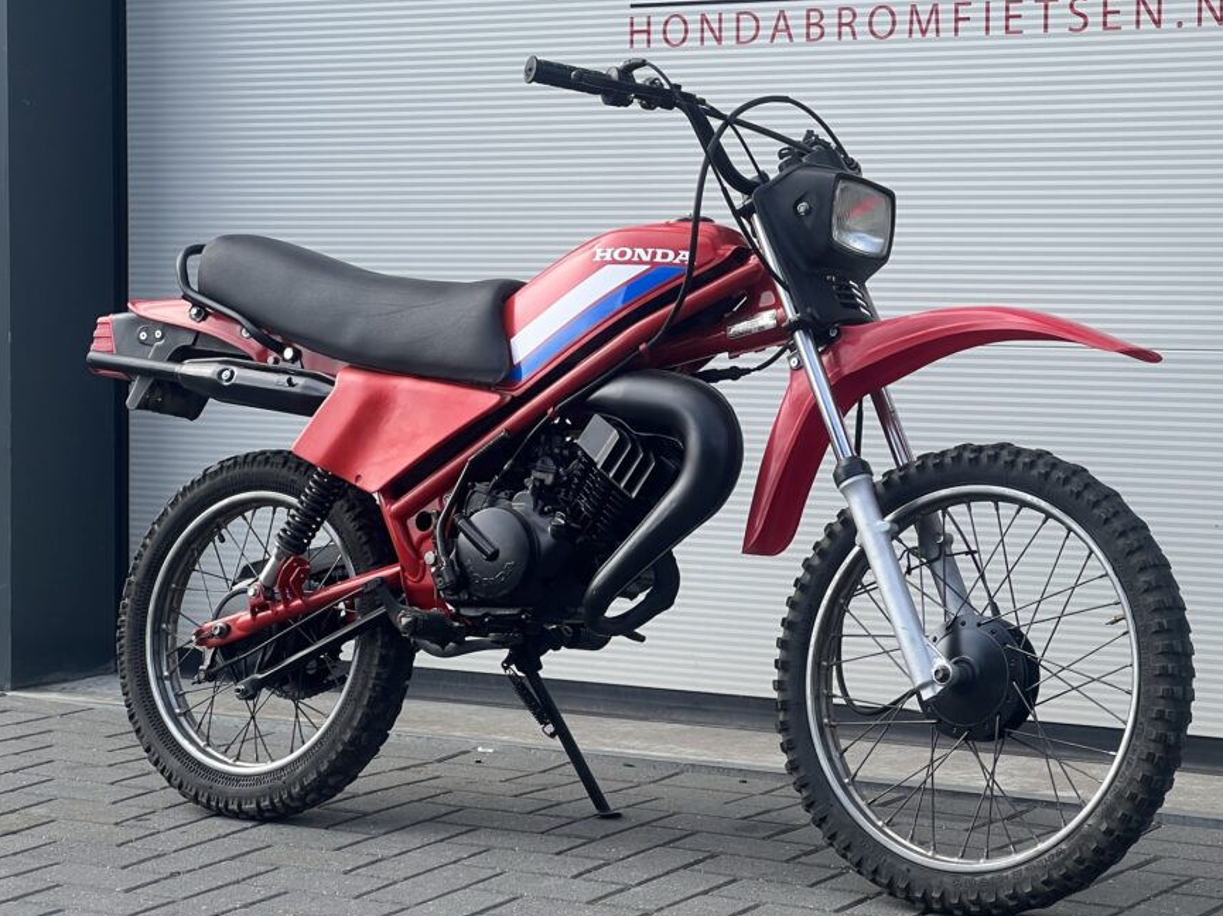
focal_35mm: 95
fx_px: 3355
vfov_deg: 15.5
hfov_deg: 20.6
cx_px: 735
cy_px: 380
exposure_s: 1/322
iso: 32
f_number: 2.8
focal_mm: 9
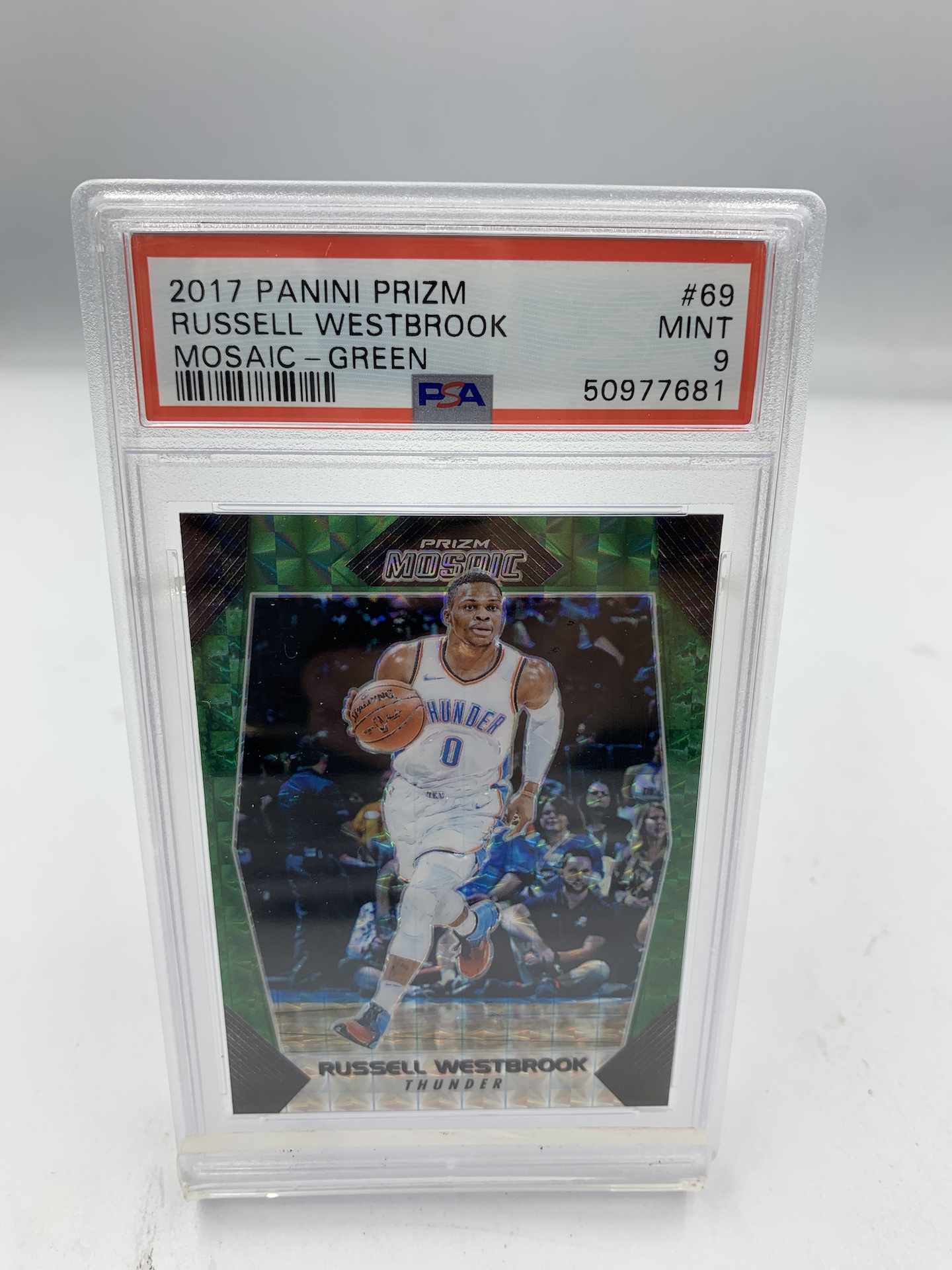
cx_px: 476
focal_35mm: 26
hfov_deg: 53.1
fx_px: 953
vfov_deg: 67.3
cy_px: 635
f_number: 1.8
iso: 25
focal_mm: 4.25
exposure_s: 1/214
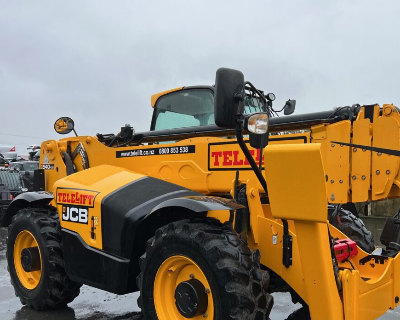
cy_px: 193
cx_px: 271
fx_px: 414
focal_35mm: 35
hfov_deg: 50.5
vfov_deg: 42.0
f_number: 1.5
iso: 50
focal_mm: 5.7
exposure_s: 1/121
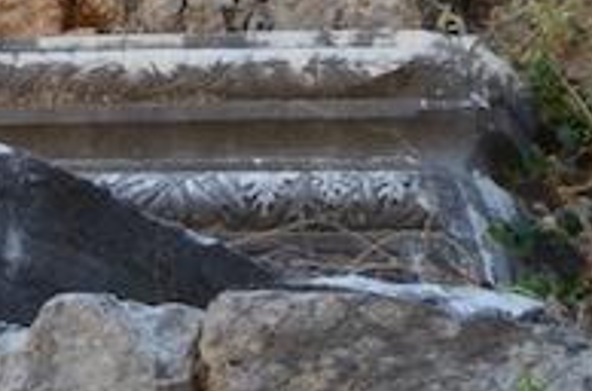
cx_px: 958
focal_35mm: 379
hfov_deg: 5.4
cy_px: 1127
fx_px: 6212
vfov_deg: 3.5
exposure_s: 1/200
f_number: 10
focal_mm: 34
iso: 400
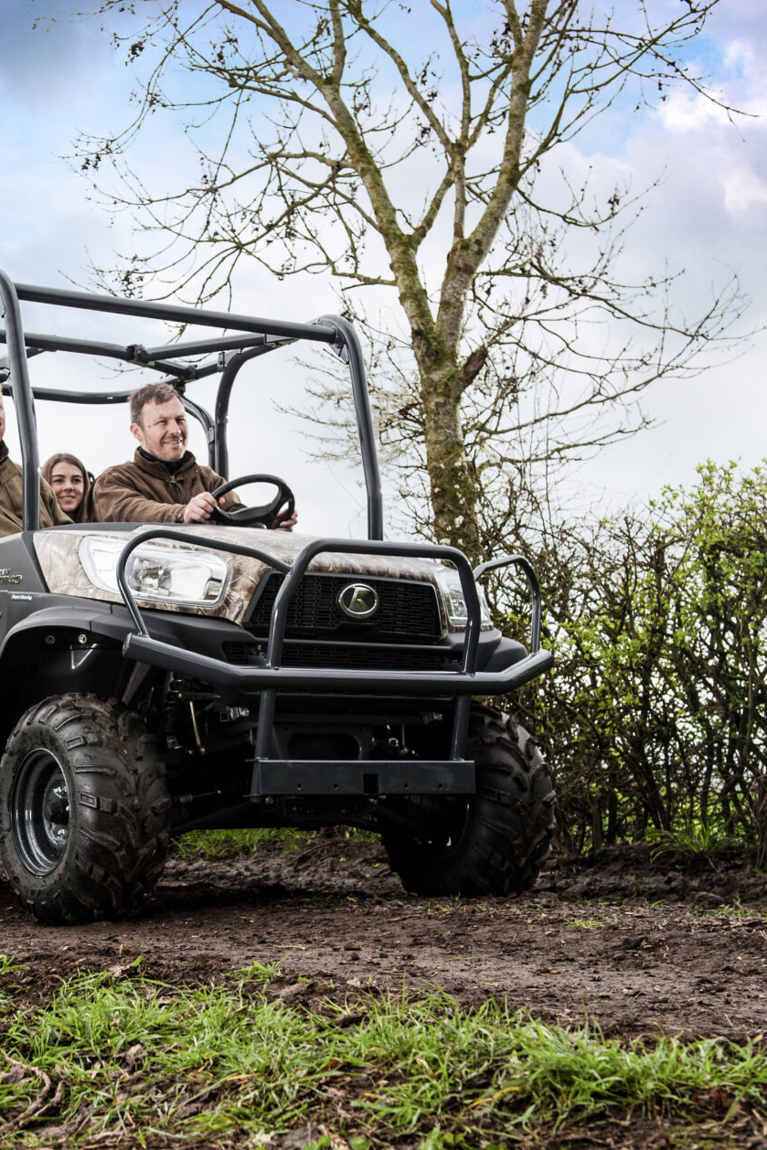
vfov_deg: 32.9
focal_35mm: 61
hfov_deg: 21.9
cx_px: 136
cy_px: 581
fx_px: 1949
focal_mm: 40
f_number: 7.1
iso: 200
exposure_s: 1/125
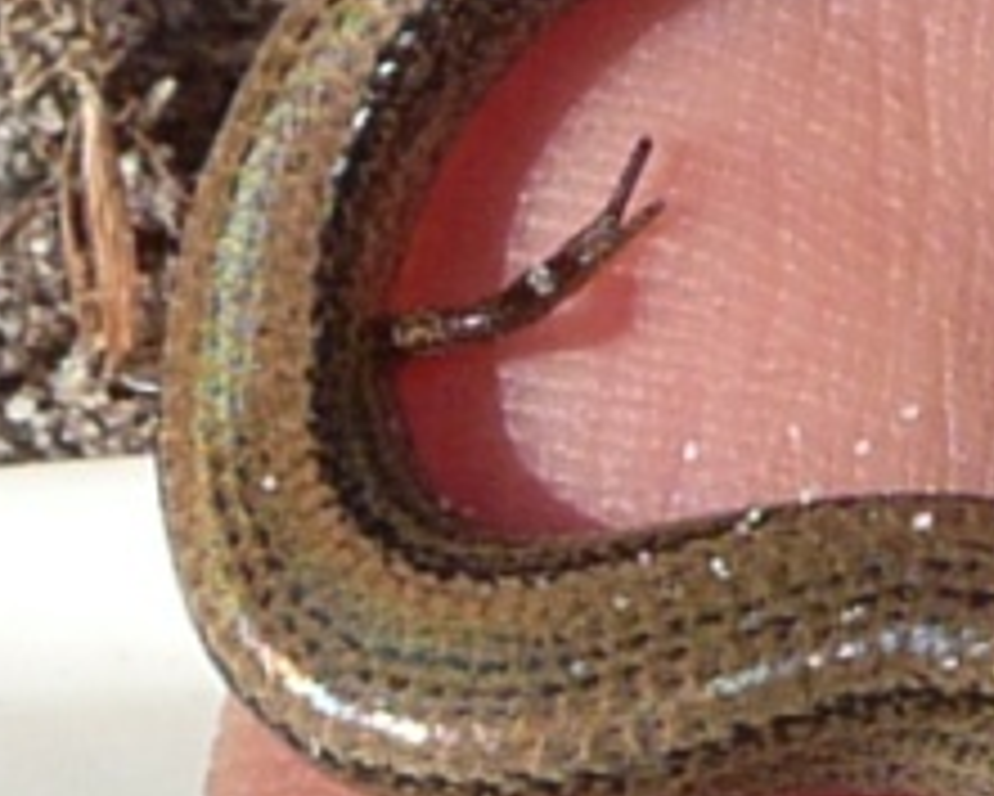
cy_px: 499
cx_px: 1277
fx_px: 2914
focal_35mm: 99
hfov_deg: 18.1
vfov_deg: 15.5
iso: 100
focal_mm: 4.6
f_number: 8
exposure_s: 1/200
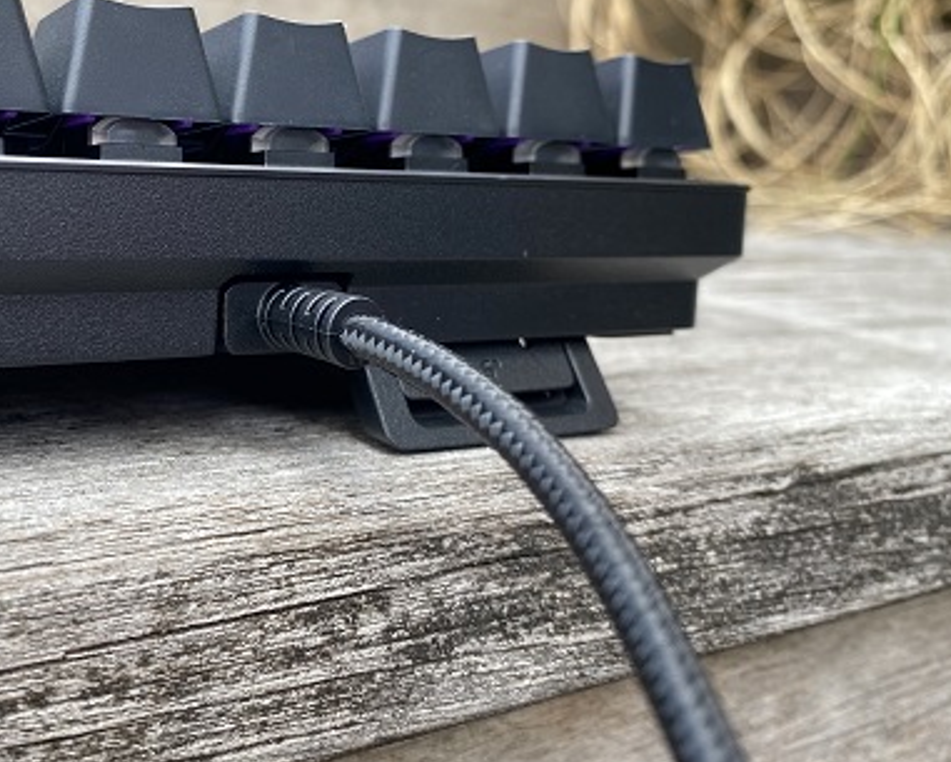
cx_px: 217
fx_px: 1126
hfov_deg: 44.0
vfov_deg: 37.0
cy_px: 257
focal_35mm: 40
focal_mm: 4.25
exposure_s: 1/122
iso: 40
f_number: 1.8
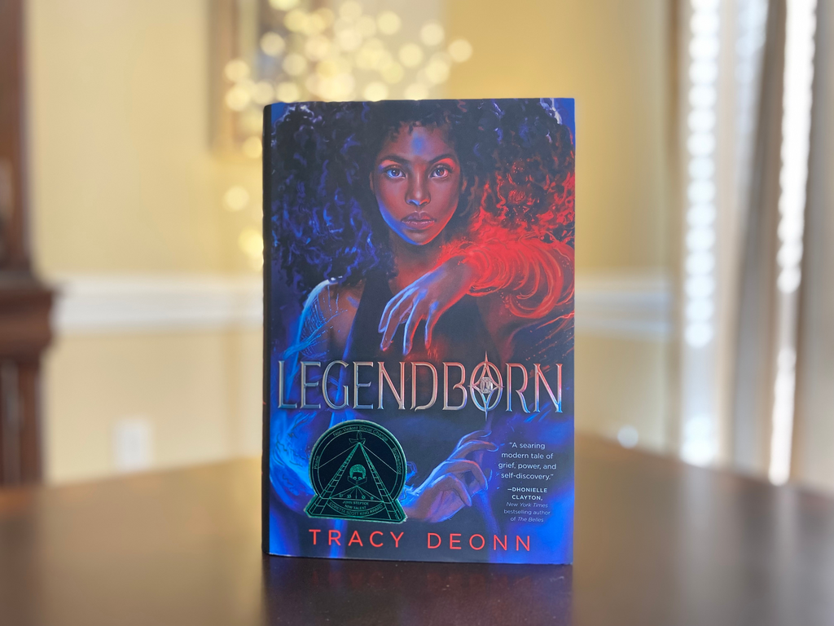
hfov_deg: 67.3
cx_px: 417
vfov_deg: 53.1
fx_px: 626
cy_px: 313
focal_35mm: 26
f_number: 1.8
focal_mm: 4.25
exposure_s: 1/60
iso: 200
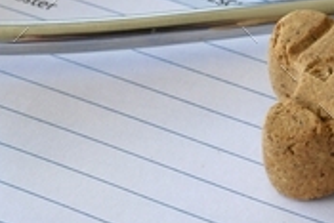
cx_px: 412
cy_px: 9
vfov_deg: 6.8
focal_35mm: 202
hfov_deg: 10.0
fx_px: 1876
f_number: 16
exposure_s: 1/60
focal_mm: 40
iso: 320
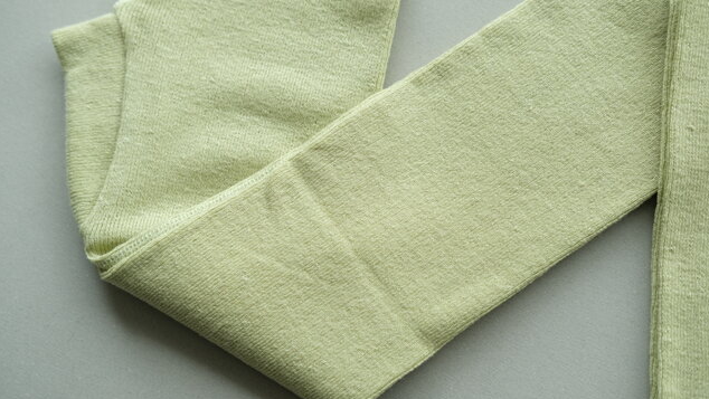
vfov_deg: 21.5
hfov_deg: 37.2
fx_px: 1053
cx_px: 357
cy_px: 202
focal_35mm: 56
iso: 800
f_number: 3.6
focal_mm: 35
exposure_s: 1/800
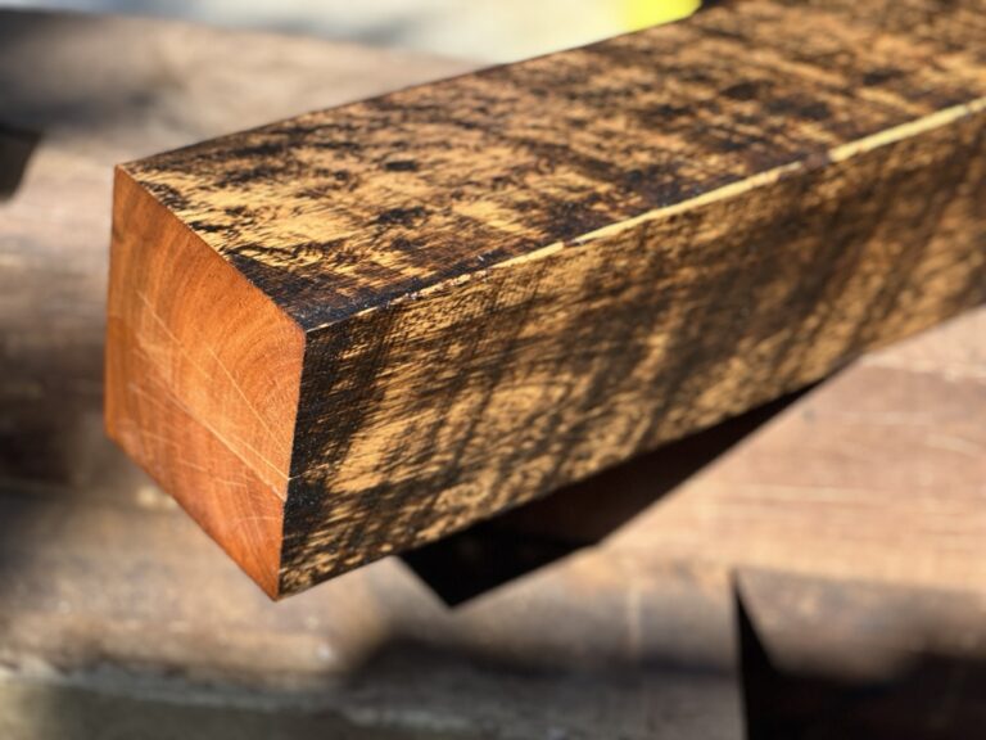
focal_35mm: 77
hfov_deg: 25.3
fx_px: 2193
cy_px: 370
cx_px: 493
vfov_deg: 19.1
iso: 25
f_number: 2.8
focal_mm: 9
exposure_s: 1/121
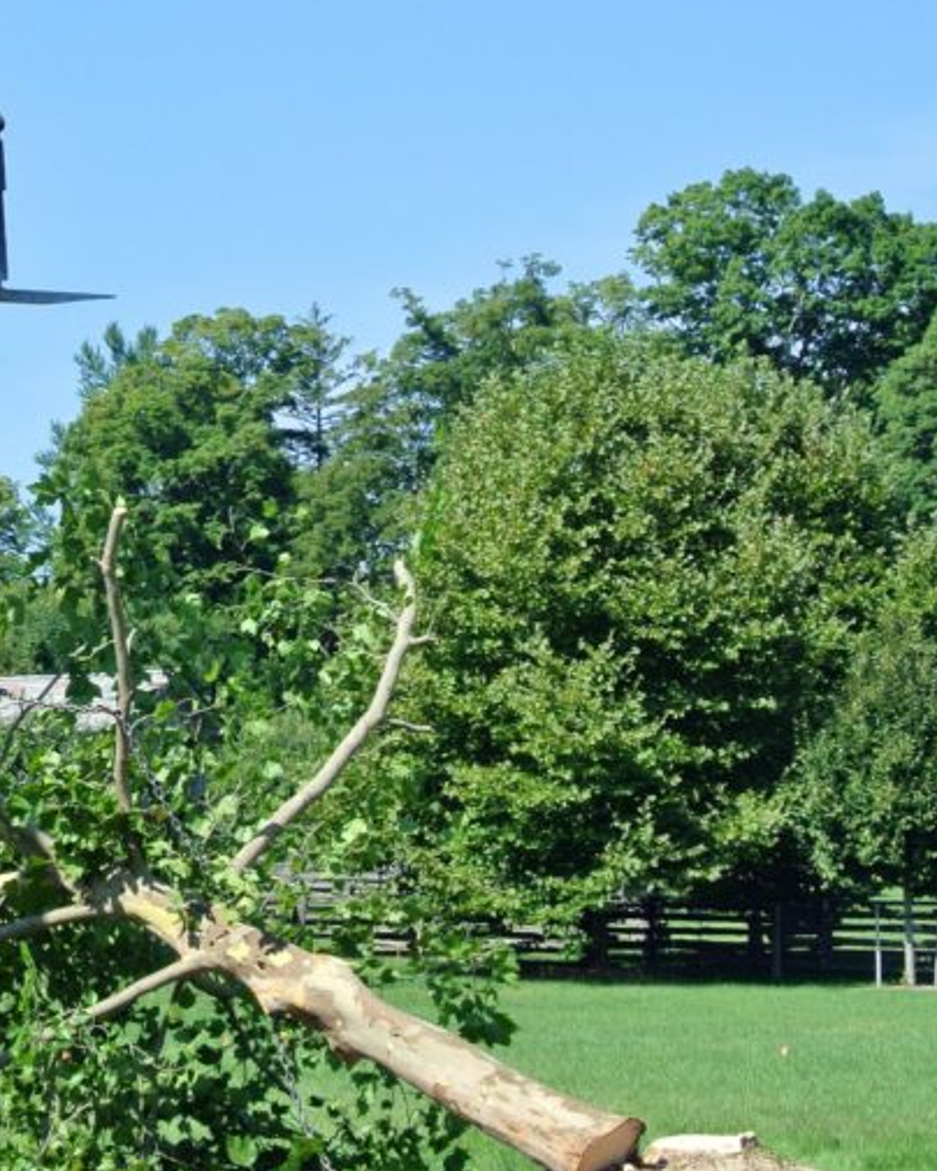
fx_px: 4160
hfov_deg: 12.6
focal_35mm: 120
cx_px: -114
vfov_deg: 16.0
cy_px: 614
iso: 100
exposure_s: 1/320
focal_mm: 23.6
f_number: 5
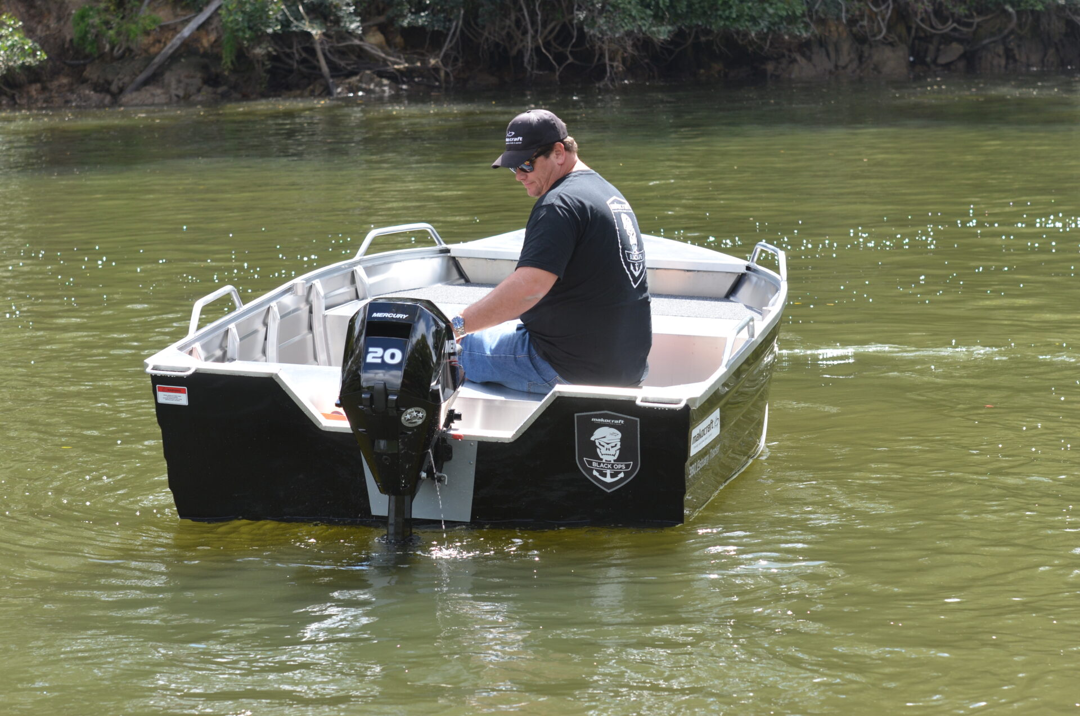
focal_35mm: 105
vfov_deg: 13.0
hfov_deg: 19.5
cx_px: 540
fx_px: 3144
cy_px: 358
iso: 250
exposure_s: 1/320
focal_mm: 70
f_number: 6.3
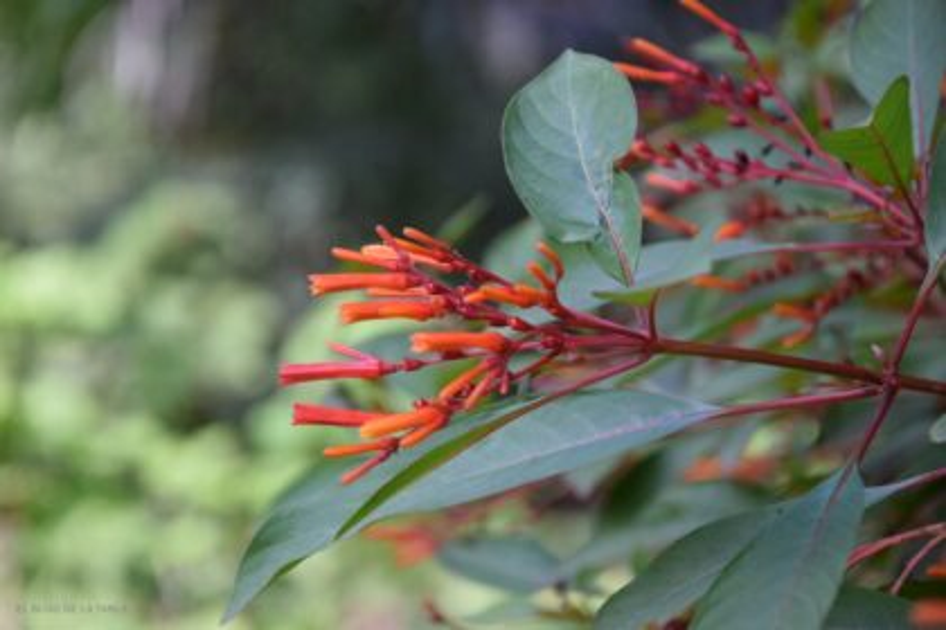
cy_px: 315
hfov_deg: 13.0
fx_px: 4138
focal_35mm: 158
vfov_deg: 8.7
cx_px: 473
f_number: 5.6
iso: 1250
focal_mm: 105
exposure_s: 1/500
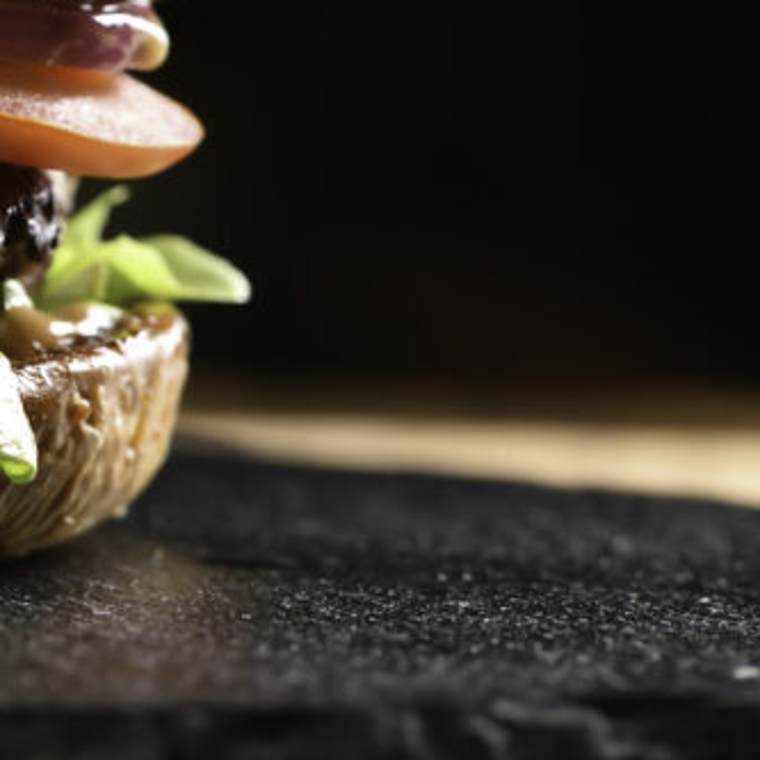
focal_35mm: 412
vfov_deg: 4.2
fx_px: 10234
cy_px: -217
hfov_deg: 4.2
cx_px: -991
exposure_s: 1/60
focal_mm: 105
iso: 160
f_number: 5.6
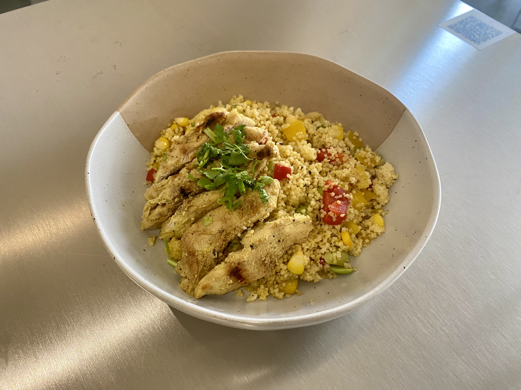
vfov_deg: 53.1
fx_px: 391
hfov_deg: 67.3
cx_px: 260
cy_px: 195
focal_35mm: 26
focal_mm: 4.25
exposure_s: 1/79
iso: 125
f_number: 1.8
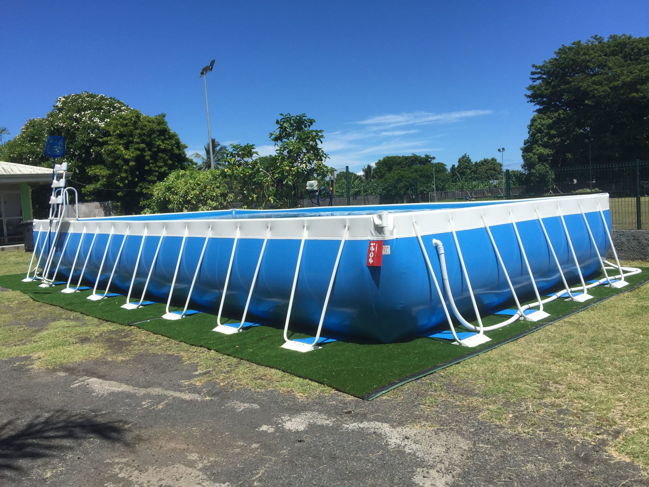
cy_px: 244
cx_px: 324
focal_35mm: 29
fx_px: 544
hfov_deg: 61.7
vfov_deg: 48.2
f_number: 2.2
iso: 32
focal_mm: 4.15
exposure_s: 1/3049
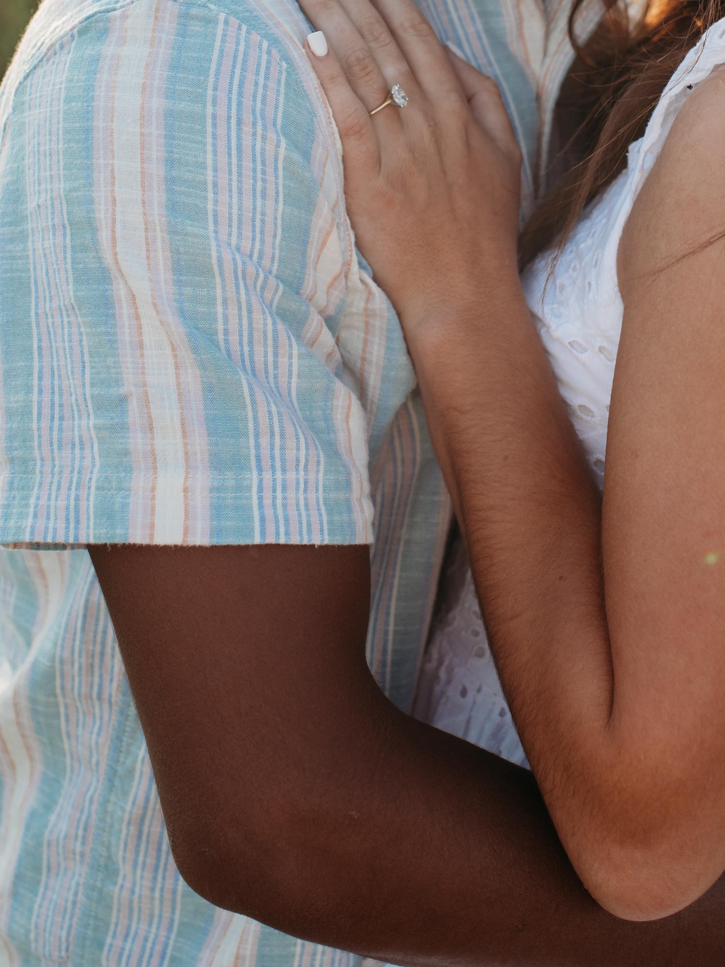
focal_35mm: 77
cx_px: 493
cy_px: 87
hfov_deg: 19.1
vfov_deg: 24.6
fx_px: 2150
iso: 160
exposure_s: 1/1000
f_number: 2.8
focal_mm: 35
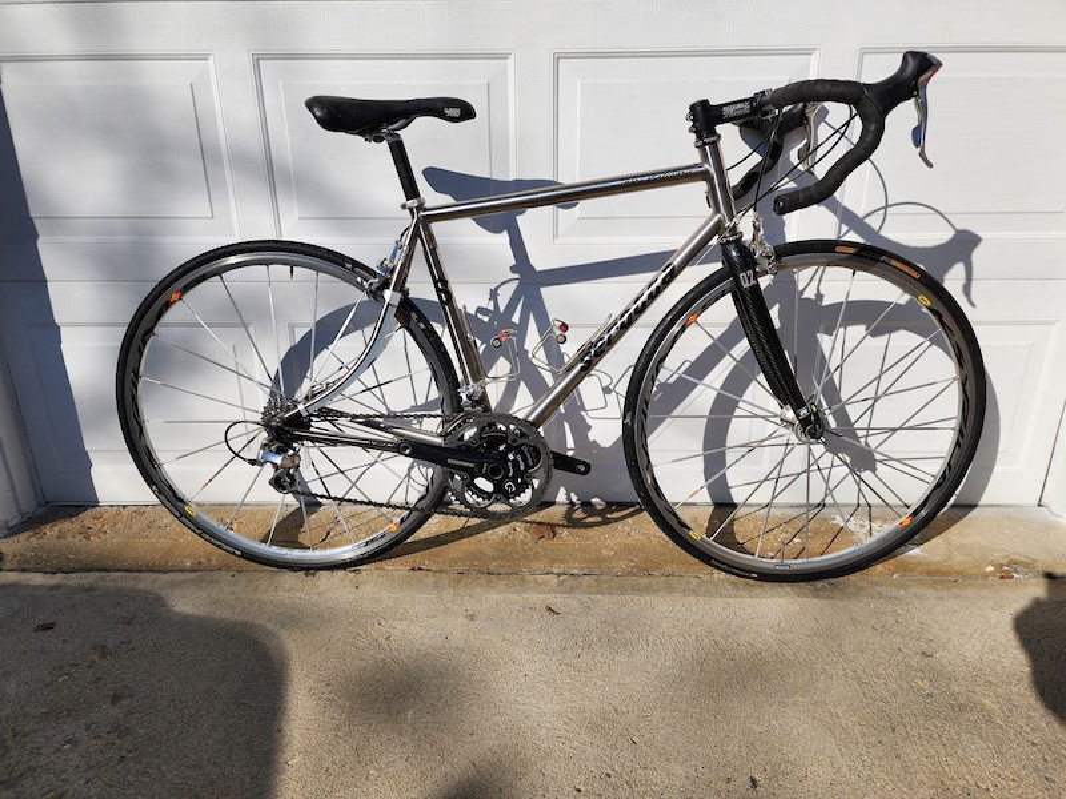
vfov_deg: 58.9
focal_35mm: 23
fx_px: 708
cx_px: 533
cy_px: 400
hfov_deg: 73.9
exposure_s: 1/2417
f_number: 1.8
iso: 12
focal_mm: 6.4
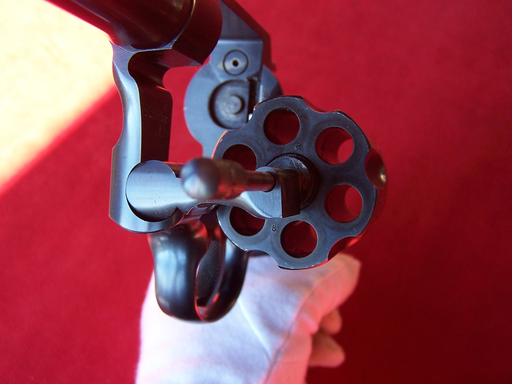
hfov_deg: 49.0
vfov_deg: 37.7
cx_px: 256
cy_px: 192
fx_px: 562
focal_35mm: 38
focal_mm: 6.3
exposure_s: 1/60
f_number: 2.8
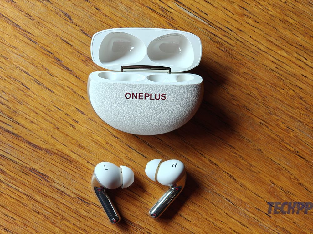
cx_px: 156
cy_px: 117
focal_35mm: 70
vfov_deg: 21.0
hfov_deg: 27.8
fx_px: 633
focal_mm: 13.3
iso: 80
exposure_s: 1/110
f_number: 14
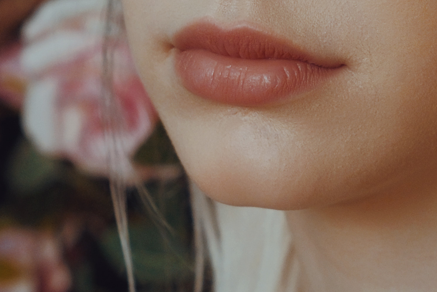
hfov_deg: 7.8
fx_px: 3168
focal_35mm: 261
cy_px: -19
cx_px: 583
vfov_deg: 5.3
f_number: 2.8
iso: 500
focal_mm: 33
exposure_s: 1/125
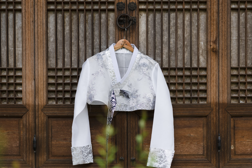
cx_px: 126
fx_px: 595
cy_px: 84
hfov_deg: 23.9
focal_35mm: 85
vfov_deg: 16.1
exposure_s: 1/800
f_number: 2.8
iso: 100
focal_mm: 85
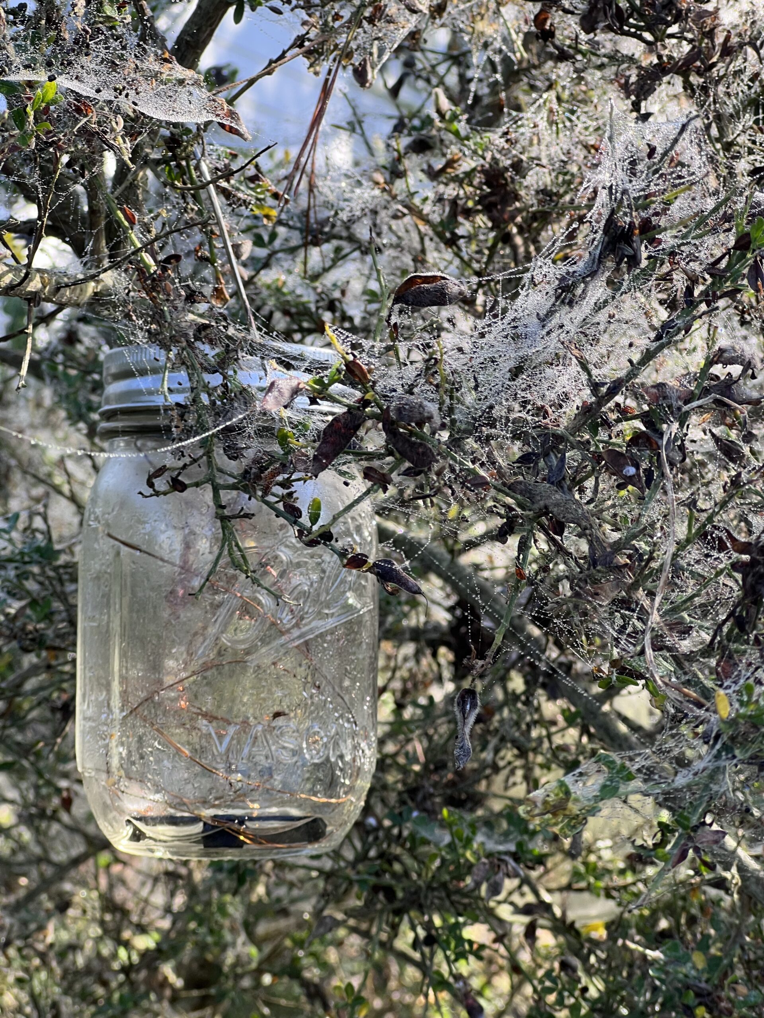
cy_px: 509
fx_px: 2266
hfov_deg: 19.1
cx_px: 382
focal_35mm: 77
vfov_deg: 25.3
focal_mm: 9
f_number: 2.8
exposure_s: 1/99
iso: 40
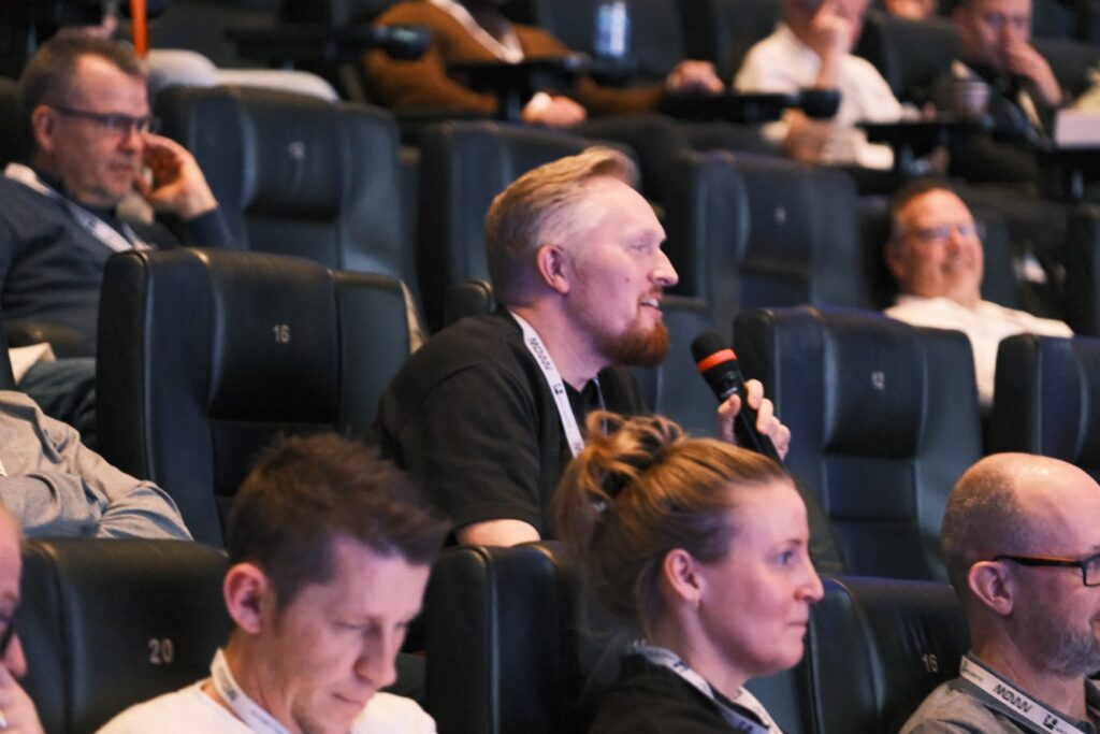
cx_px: 550
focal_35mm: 153
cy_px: 367
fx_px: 4675
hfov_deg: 13.4
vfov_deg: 9.0
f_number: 2.8
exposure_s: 1/42
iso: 12800
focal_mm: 102.2
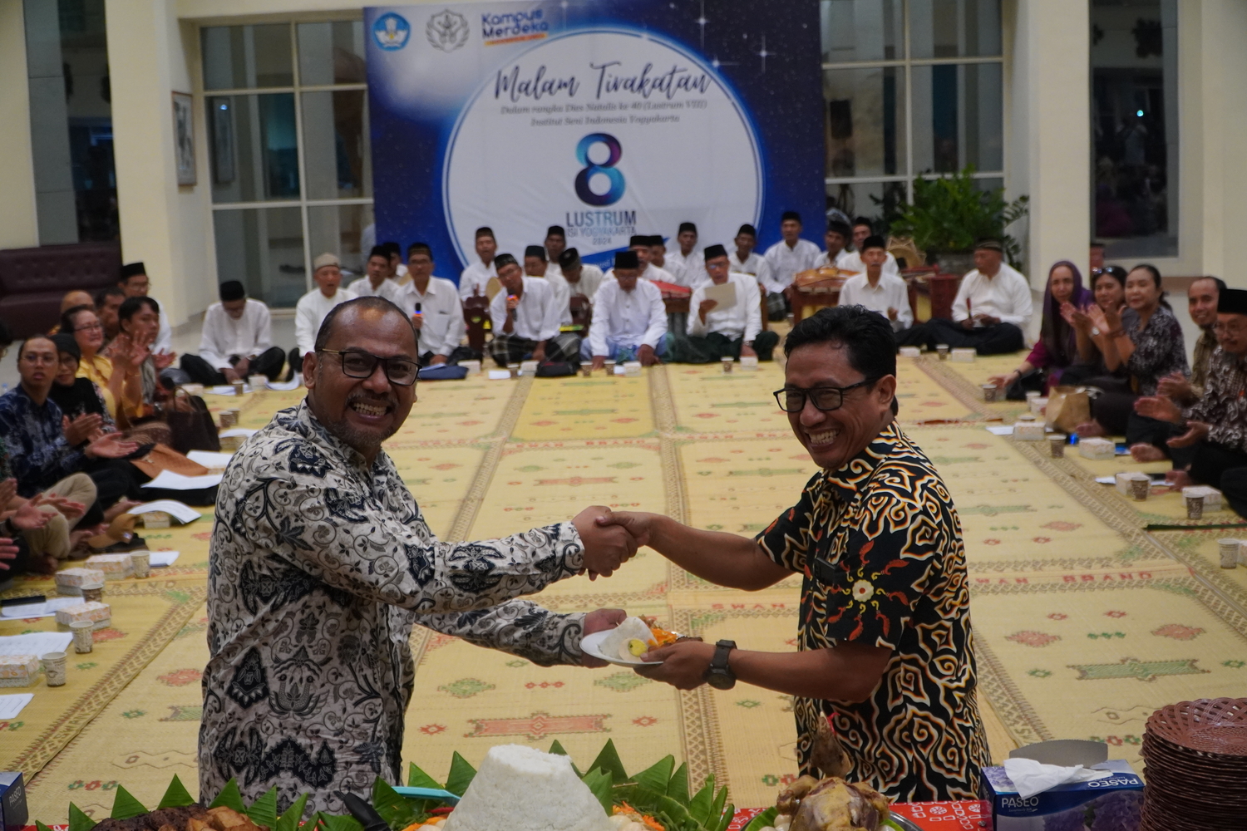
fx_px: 1559
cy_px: 416
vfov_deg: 29.9
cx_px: 624
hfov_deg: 43.6
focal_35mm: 45
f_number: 4
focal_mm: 30
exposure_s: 1/160
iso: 2000
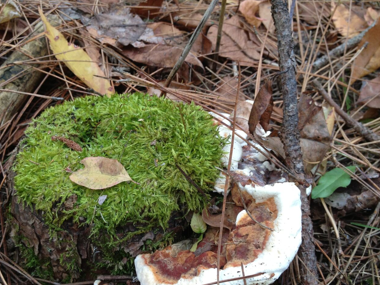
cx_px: 153
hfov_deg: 43.6
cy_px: 166
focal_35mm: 43
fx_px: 472
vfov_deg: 33.5
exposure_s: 1/120
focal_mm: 4.28
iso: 80
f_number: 2.4
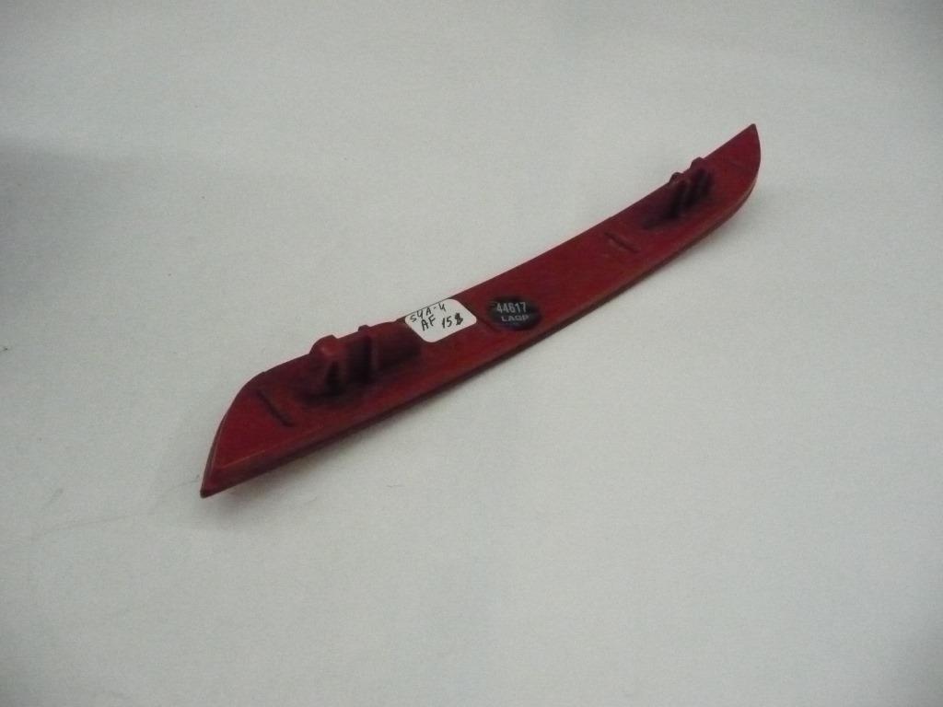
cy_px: 354
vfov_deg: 49.7
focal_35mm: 28
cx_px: 472
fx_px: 763
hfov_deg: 63.4
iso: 1600
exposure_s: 1/500
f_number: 3.3
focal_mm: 4.7
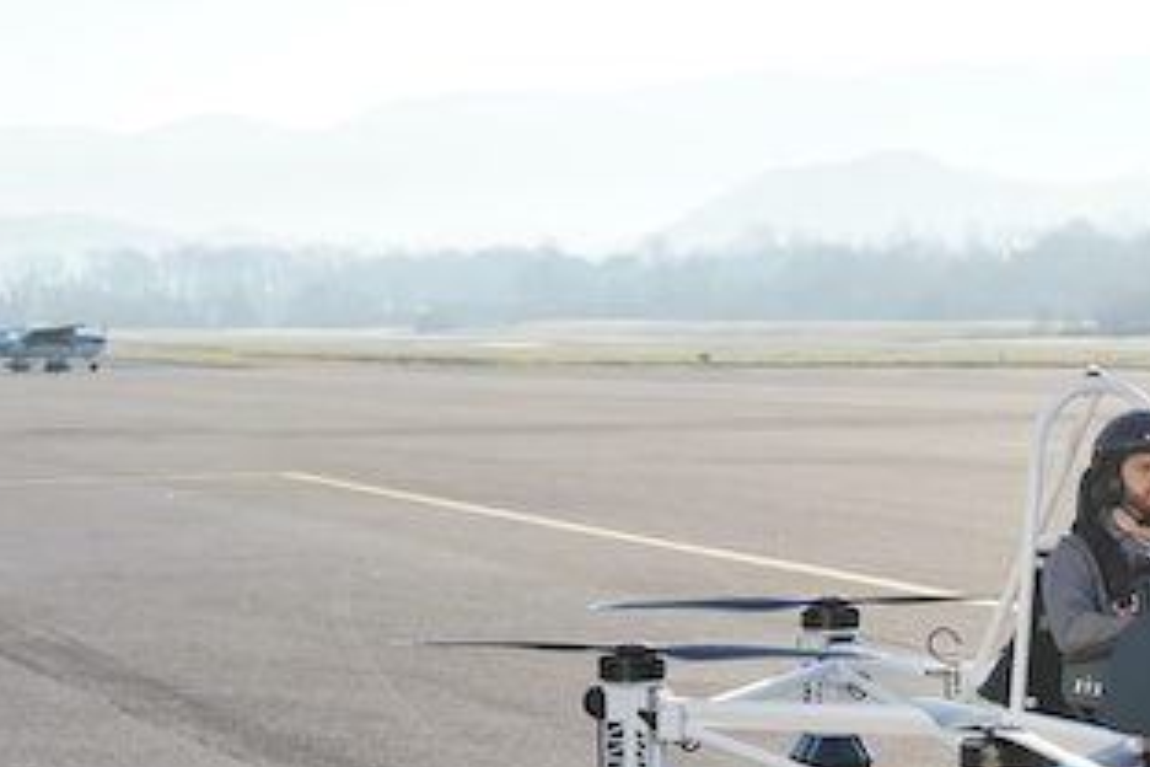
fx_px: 3577
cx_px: 874
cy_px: 562
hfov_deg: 18.1
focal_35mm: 112
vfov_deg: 12.2
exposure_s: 1/8000
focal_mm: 50
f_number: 3.5
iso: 1600
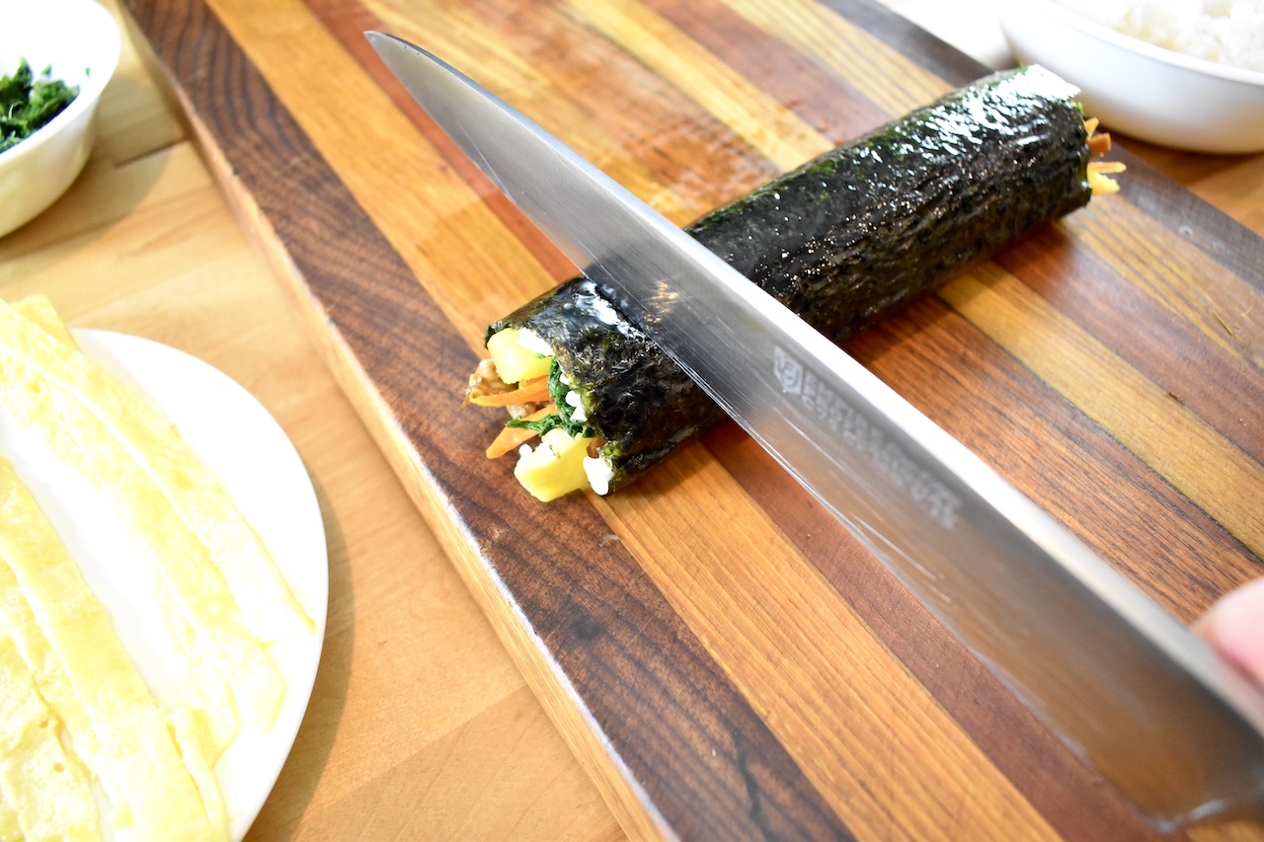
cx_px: 632
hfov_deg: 67.4
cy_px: 421
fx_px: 948
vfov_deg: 47.9
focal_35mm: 27
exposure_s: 1/80
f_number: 3.5
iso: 3200
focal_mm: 18
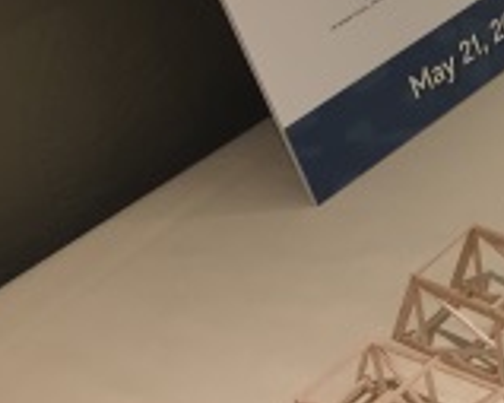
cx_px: 707
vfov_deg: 17.1
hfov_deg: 19.4
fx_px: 1327
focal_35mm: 89
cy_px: 309
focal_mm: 4.15
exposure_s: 1/30
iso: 32
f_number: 2.2
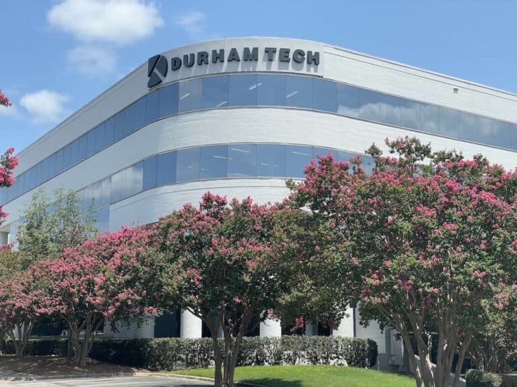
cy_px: 194
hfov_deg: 36.8
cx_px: 258
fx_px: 777
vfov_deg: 28.0
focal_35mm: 52
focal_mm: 6
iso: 25
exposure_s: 1/1295
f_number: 2
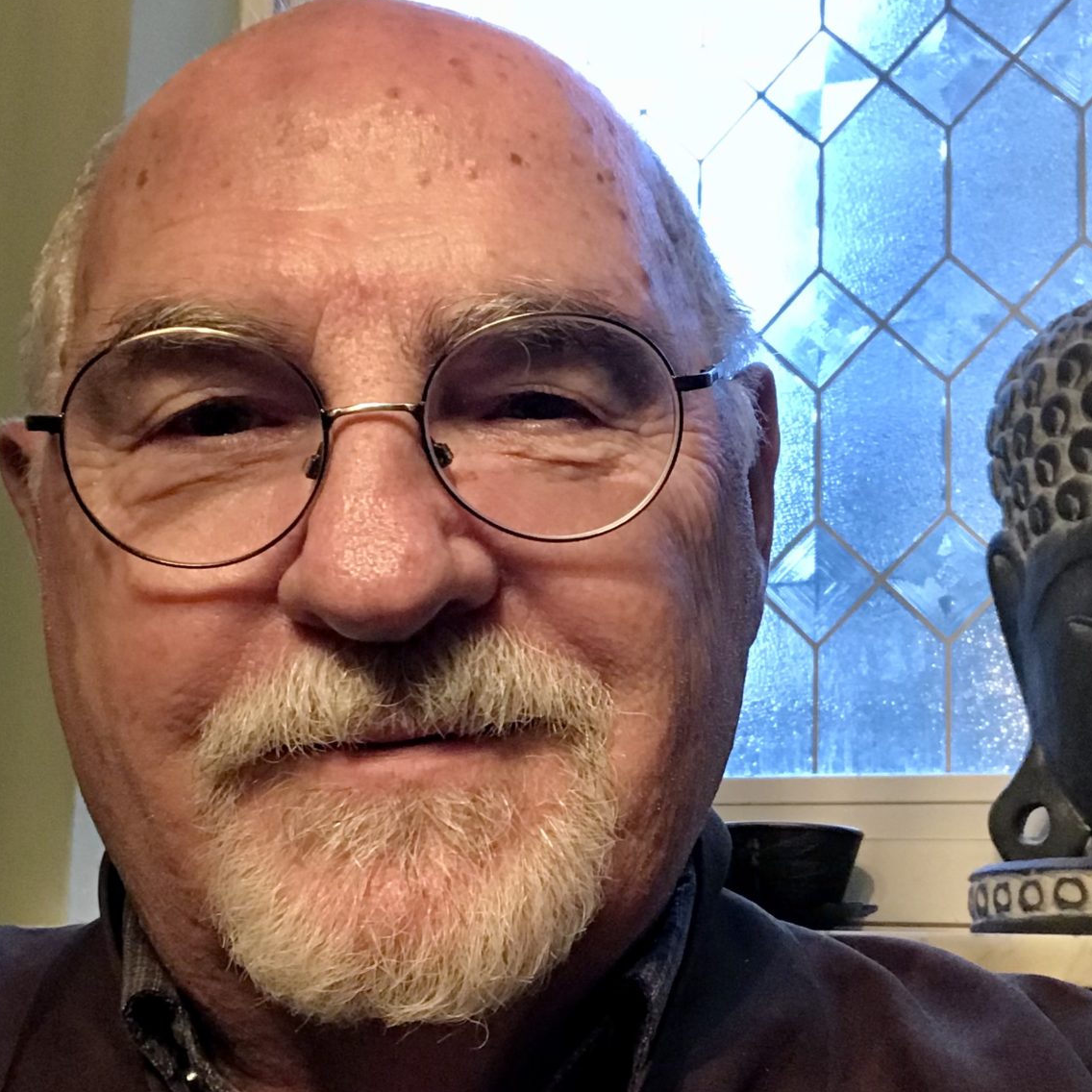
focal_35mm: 52
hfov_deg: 32.7
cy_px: 667
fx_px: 1856
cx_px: 652
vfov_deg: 32.7
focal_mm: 2.87
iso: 125
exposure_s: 1/30
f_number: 2.2
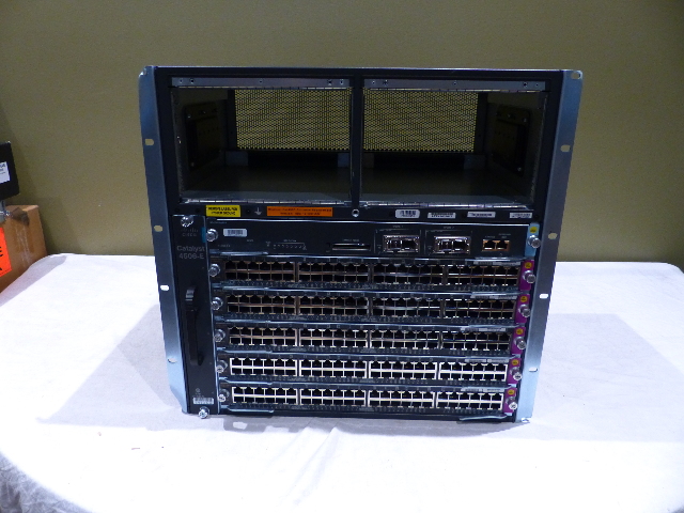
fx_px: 494
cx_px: 342
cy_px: 256
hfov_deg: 69.4
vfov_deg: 54.9
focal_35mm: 25
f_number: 2.8
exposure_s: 1/25
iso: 400
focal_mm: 4.5
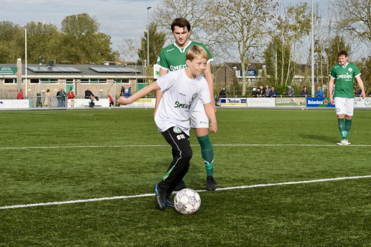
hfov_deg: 28.8
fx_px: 721
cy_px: 124
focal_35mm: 70
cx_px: 186
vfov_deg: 19.5
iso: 400
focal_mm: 70
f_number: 16
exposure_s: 1/250
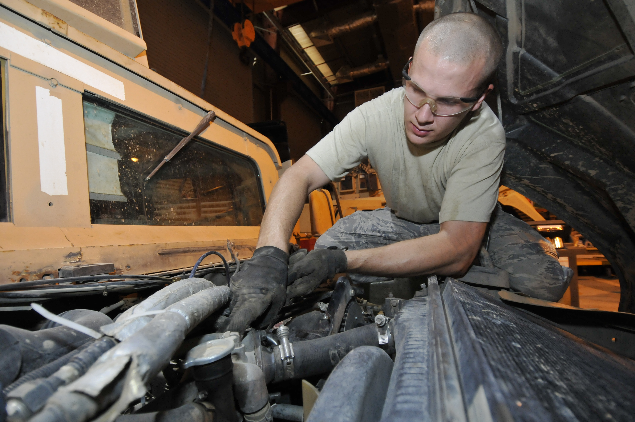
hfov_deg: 90.1
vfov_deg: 67.2
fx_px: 317
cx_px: 318
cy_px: 211
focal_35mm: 18
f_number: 4
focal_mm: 12
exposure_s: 1/60
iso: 1000
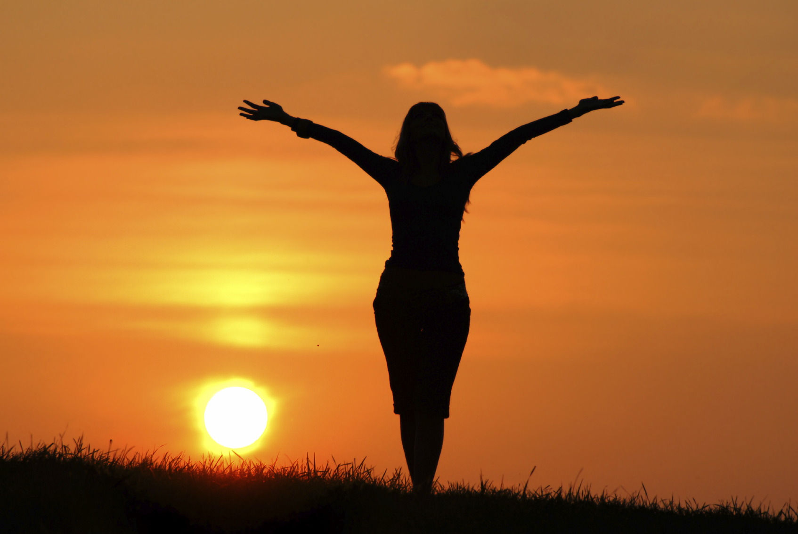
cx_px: 399
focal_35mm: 270
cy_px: 267
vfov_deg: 5.1
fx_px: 5991
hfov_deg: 7.6
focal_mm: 180
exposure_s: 1/1250
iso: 100
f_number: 5.6
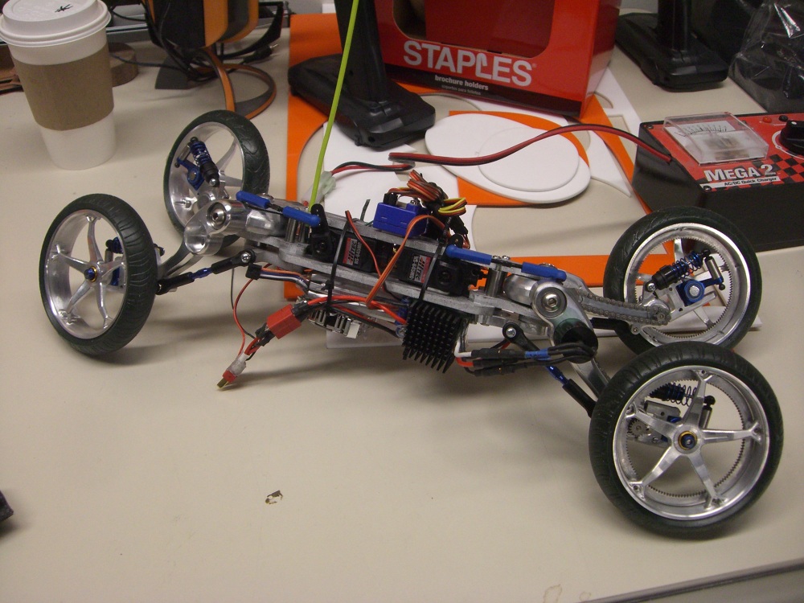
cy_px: 302
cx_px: 402
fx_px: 883
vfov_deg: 37.7
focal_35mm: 38
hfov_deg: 49.0
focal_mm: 6.2
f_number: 2.7
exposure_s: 1/100
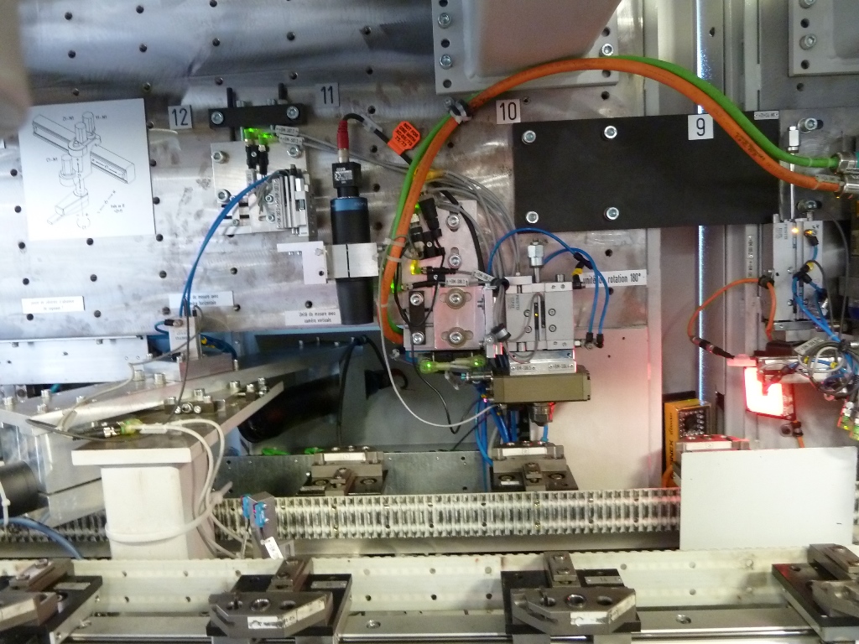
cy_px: 322
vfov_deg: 54.9
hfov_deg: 69.4
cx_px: 430
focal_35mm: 25
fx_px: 620
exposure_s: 1/10
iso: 400
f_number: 3.3
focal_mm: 4.1
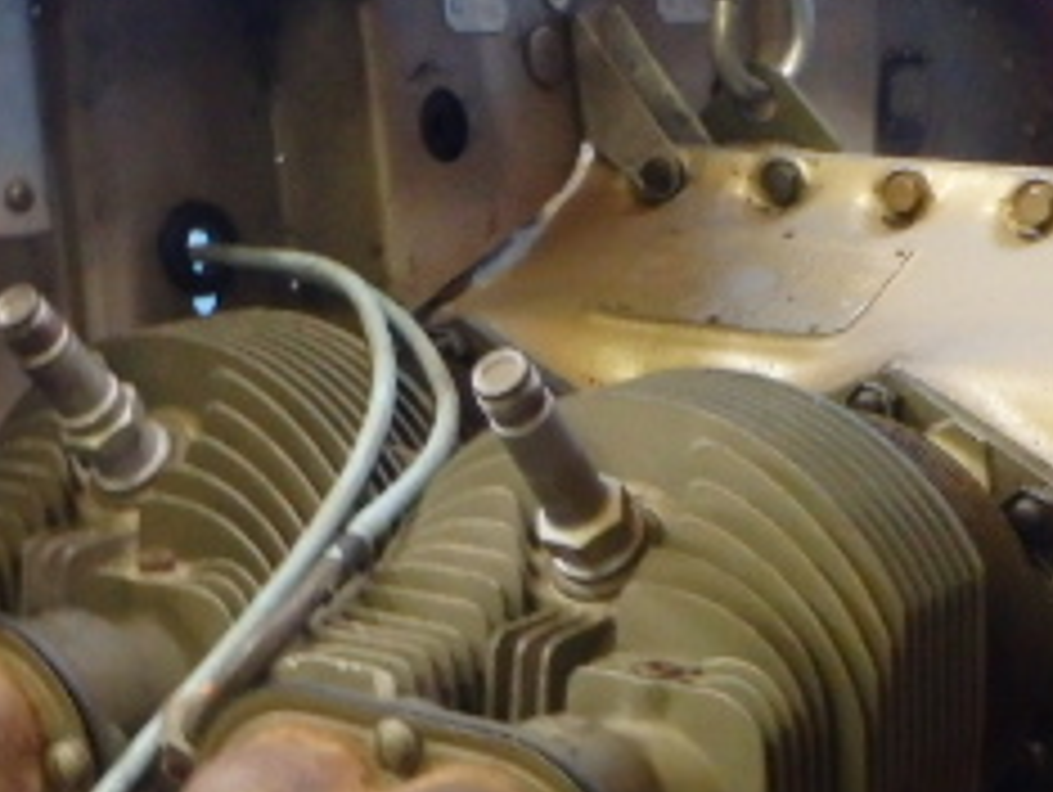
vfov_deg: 17.8
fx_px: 2497
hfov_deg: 23.7
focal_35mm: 82
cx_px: 670
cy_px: 657
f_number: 4.1
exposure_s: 1/15
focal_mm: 5.4
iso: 1000
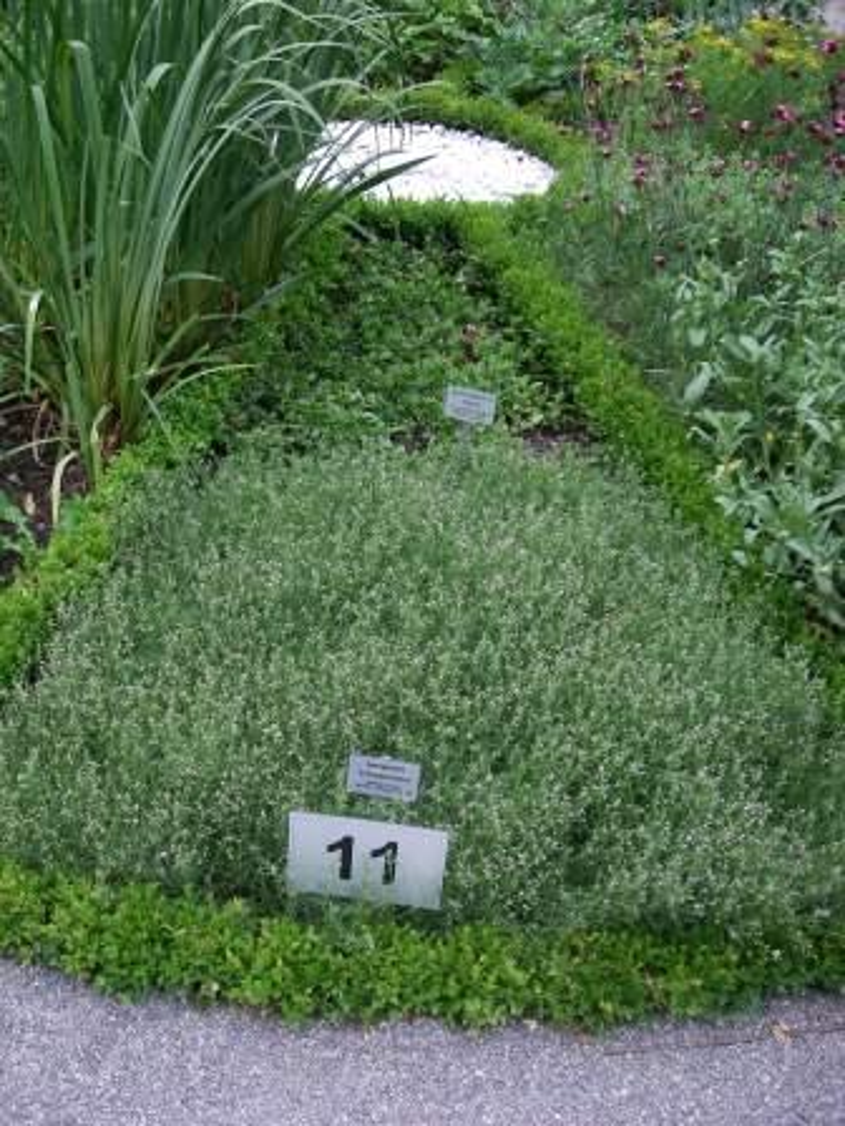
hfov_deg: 37.7
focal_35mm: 38
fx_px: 1237
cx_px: 422
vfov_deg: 49.0
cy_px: 563
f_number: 2.7
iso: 64
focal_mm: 6.2
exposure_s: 1/160
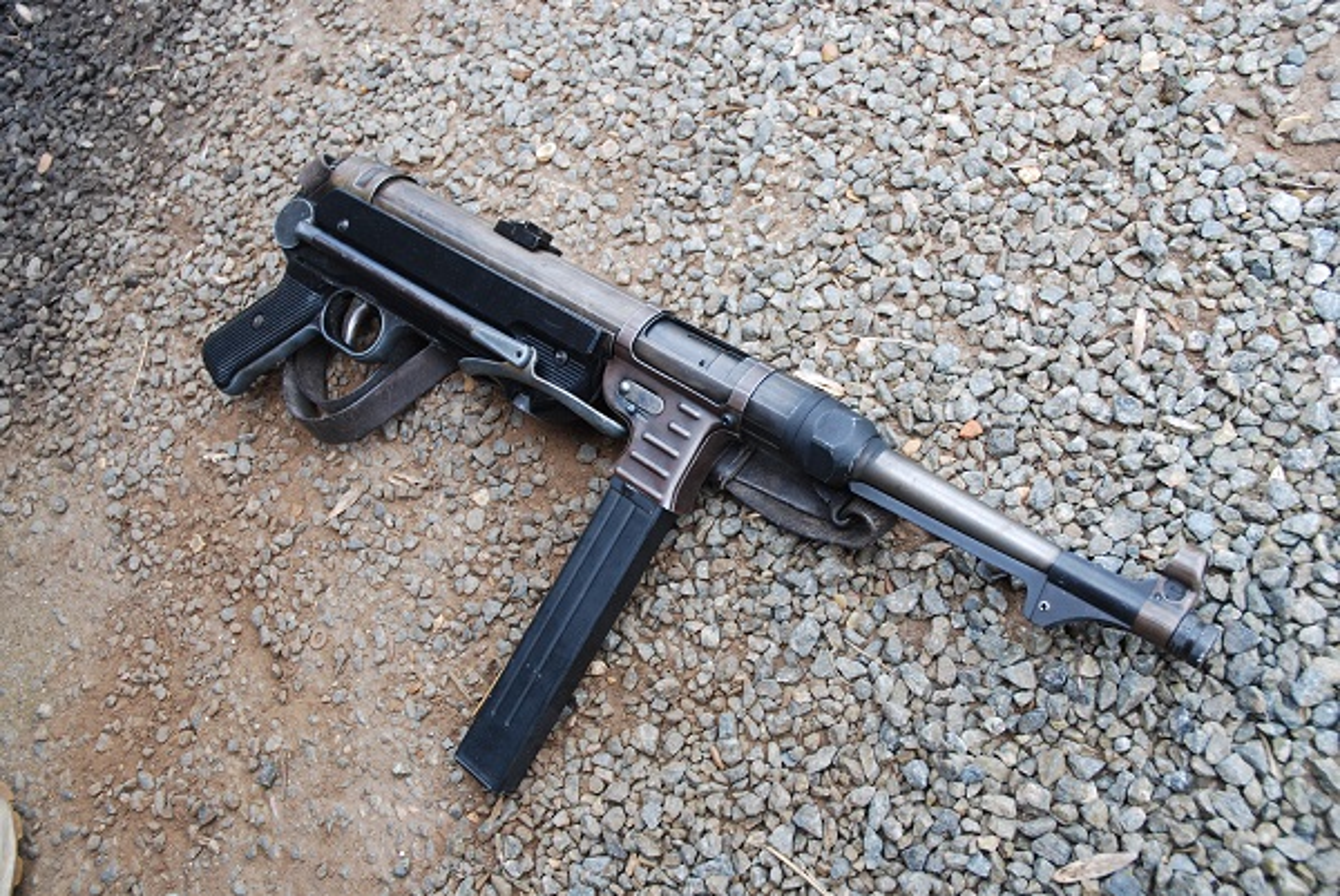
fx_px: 1229
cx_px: 670
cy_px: 448
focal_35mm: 33
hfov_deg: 57.2
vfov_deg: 40.0
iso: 200
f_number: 5.6
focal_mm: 22
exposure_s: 1/125
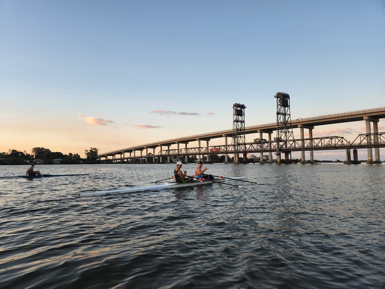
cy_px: 144
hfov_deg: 73.9
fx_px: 256
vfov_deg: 58.9
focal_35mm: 23
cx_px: 192
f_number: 1.8
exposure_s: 1/180
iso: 25
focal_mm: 5.4
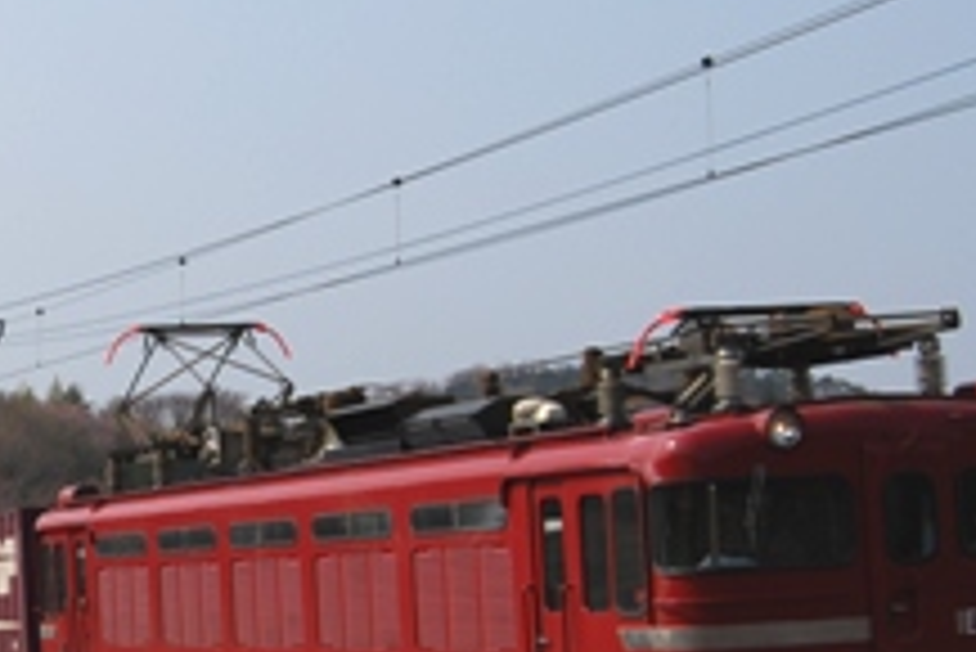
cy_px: 450
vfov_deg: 12.9
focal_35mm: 106
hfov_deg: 18.9
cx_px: 58
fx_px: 2876
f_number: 5.6
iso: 100
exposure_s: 1/800
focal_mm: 24
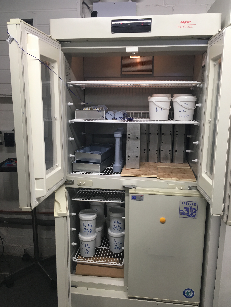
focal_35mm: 29
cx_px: 116
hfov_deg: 48.2
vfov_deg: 61.7
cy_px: 154
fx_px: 258
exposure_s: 1/33
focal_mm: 4.15
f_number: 2.2
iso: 32
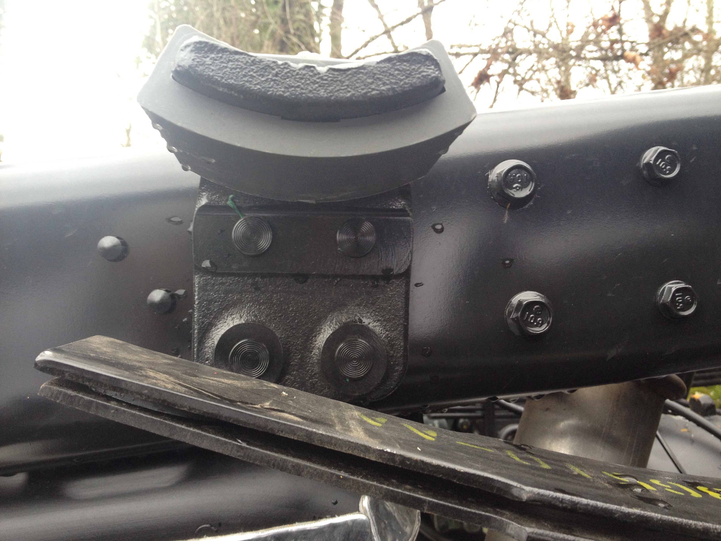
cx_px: 360
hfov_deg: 52.6
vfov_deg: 40.7
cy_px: 270
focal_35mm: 35
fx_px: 729
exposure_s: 1/60
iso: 64
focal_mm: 4.28
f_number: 2.4
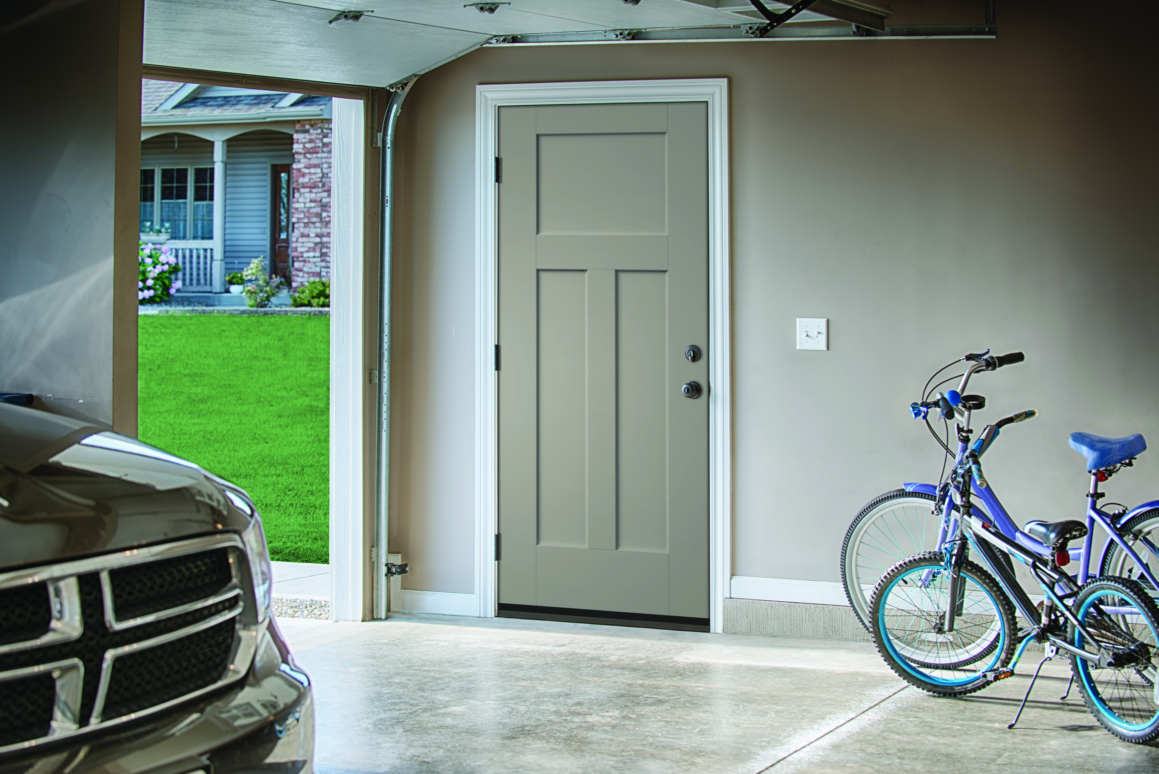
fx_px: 2254
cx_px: 580
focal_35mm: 70
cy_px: 387
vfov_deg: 19.5
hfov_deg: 28.8
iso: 100
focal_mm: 70
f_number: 6.3
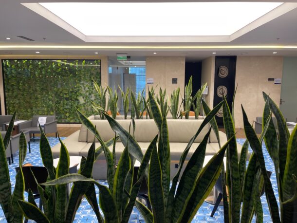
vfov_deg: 53.1
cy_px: 112
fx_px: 223
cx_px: 148
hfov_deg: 67.3
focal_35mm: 26
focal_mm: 5.1
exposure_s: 1/121
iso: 100
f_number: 1.6
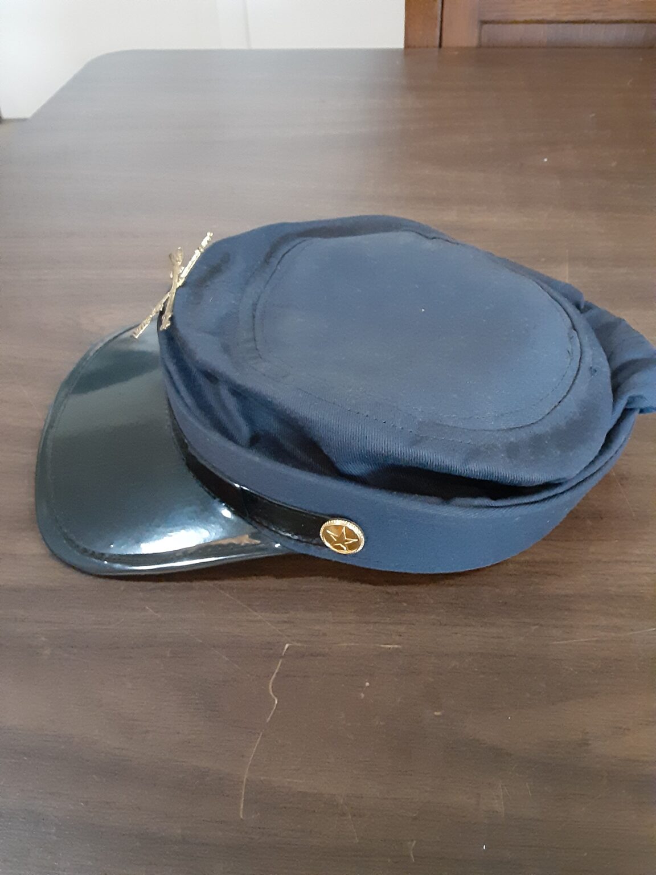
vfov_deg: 65.3
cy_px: 438
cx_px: 328
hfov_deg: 51.4
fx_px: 682
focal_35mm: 27
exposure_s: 1/20
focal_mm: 2.91
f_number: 1.9
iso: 800
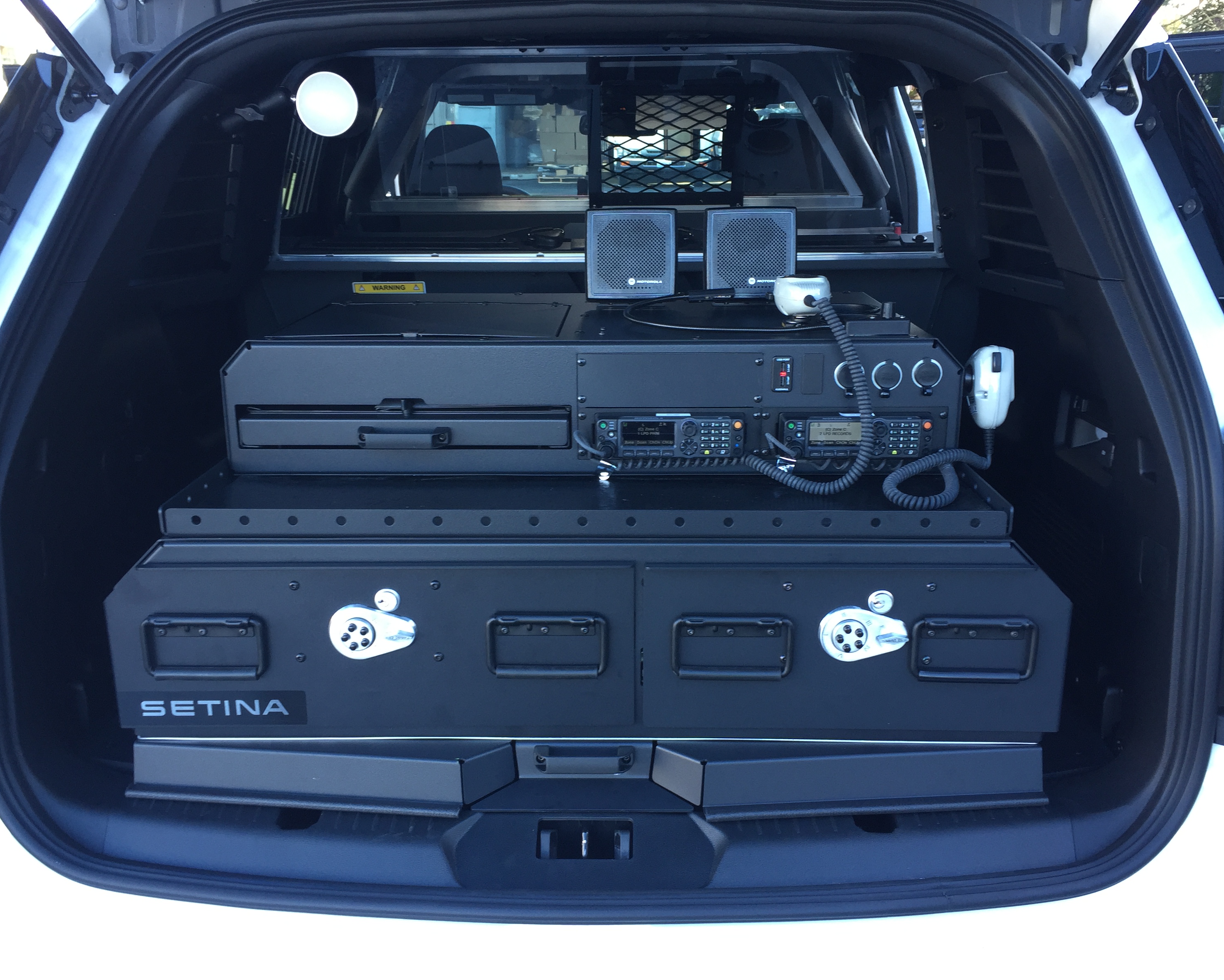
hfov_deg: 57.2
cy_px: 499
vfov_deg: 47.1
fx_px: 1123
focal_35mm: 31
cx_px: 609
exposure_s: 1/60
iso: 32
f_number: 2.2
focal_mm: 4.15
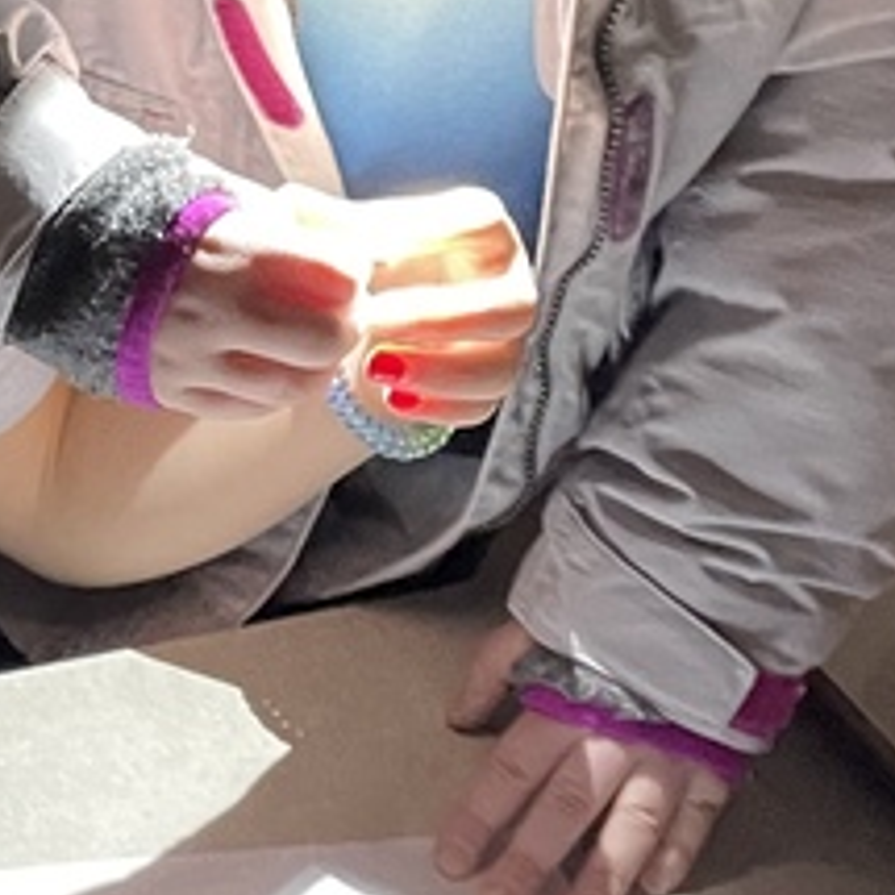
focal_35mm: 107
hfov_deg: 15.3
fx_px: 3130
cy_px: 212
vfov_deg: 16.2
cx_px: -346
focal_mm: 4.2
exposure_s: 1/24
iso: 800
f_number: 1.6
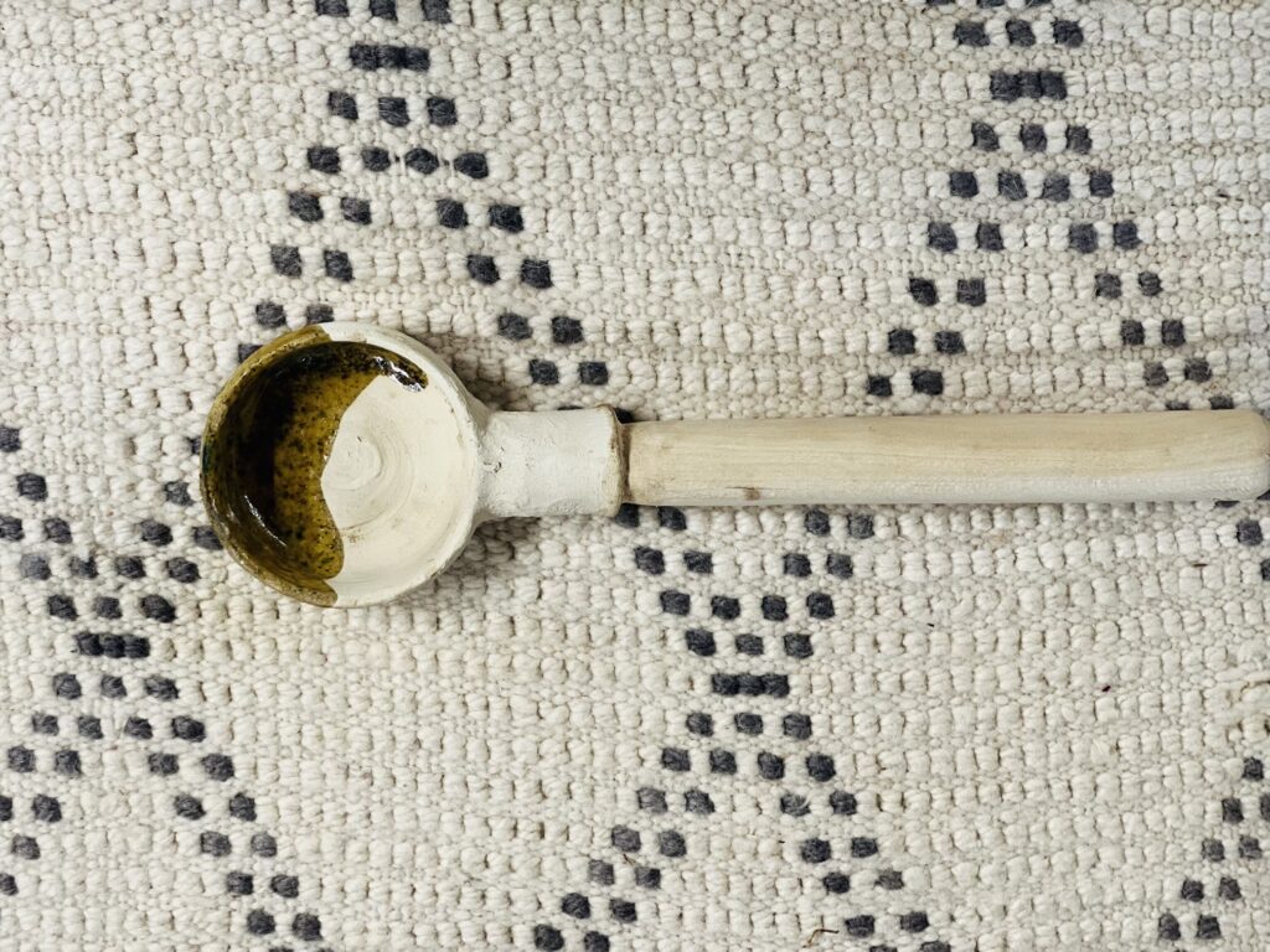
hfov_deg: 25.3
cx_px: 635
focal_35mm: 77
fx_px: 2825
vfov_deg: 19.1
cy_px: 476
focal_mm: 9
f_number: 2.8
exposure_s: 1/33
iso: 160
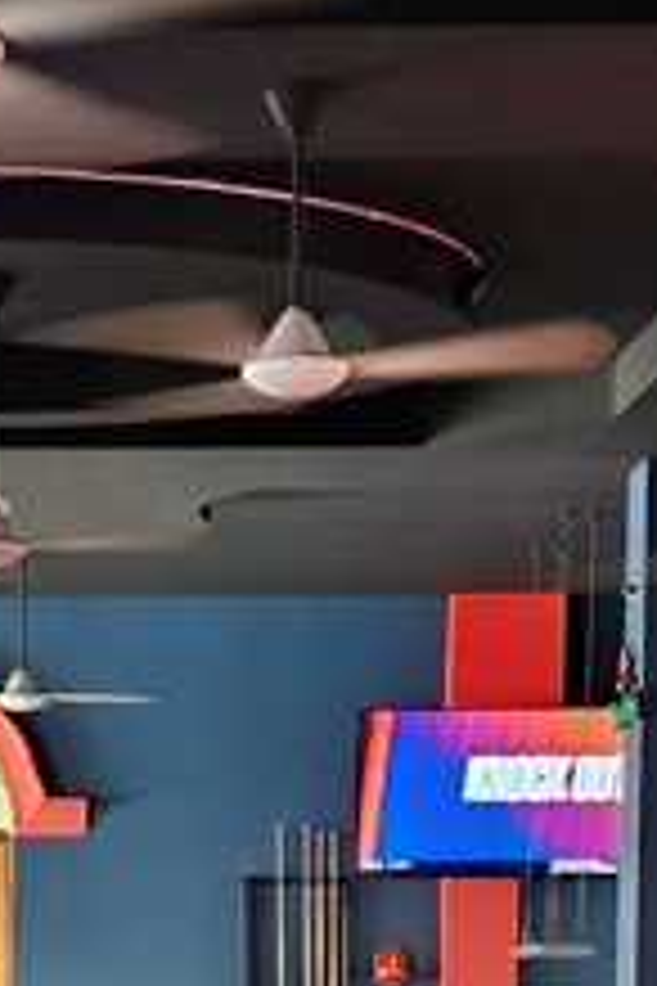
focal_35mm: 112
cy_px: 1099
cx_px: -140
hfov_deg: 12.0
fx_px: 3066
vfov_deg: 17.6
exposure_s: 1/24
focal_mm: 6.3
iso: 640
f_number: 1.7
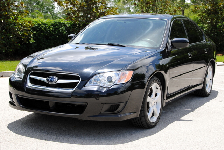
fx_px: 393
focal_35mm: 63
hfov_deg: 31.8
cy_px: 75
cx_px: 112
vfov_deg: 21.6
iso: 100
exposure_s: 1/200
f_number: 7.1
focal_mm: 42
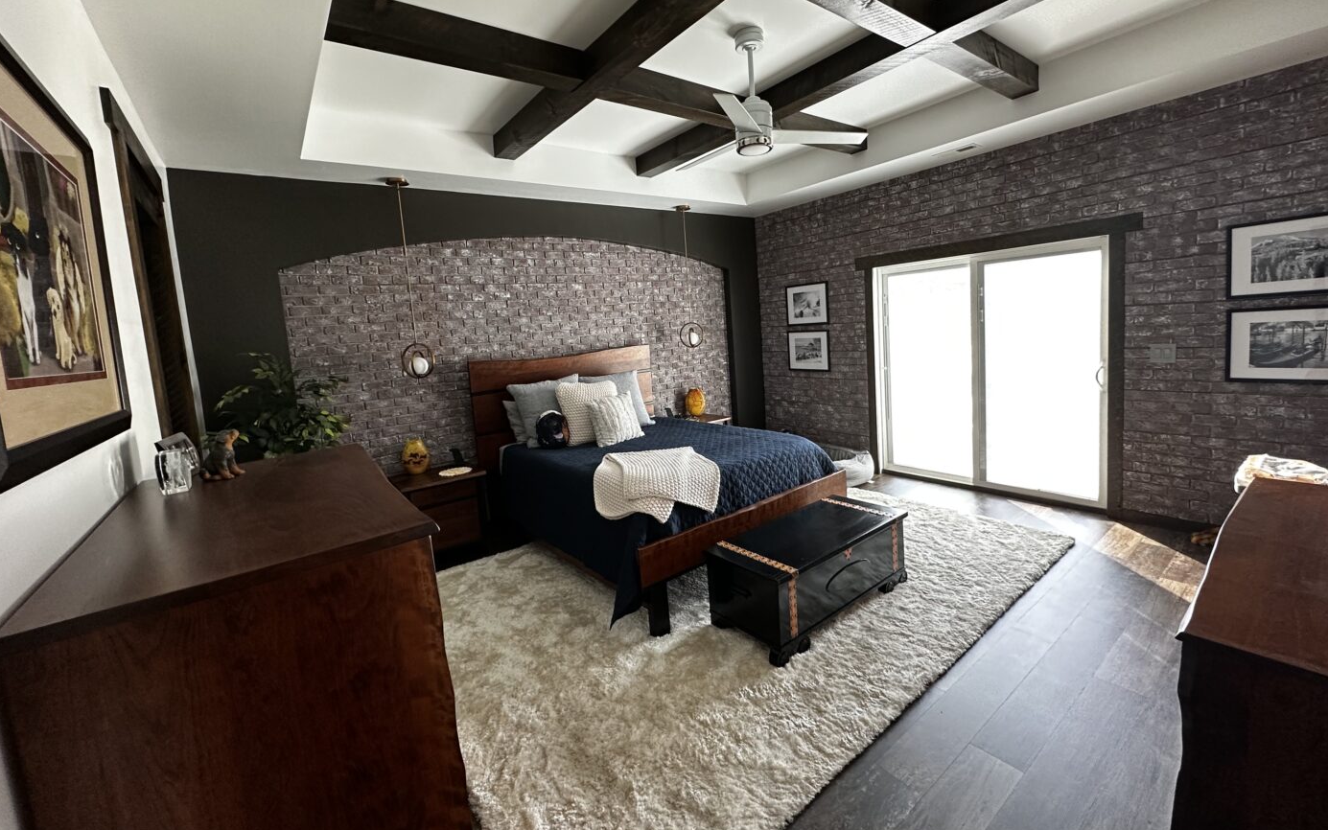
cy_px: 379
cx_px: 665
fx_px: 543
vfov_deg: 74.7
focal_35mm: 15
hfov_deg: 101.5
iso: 200
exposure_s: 1/99
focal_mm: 2.22
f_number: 2.2
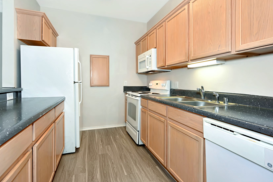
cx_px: 128
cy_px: 77
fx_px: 129
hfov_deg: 93.1
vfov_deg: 70.1
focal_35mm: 17
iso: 400
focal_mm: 14
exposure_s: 1/60
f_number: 4
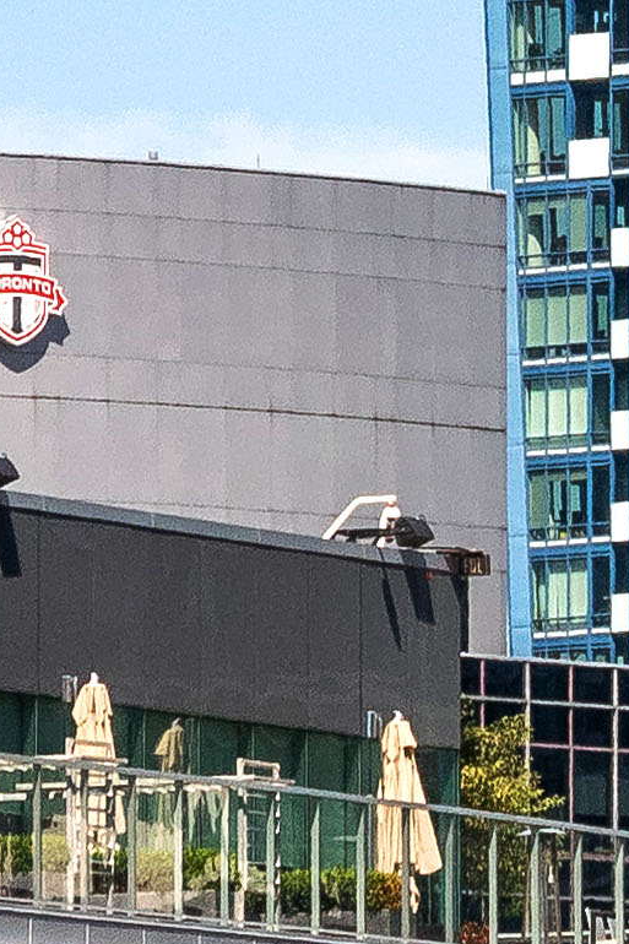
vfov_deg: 2.5
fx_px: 21446
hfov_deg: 1.7
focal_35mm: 818
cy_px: -1030
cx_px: 1164
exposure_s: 1/800
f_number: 11
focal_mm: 70
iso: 400
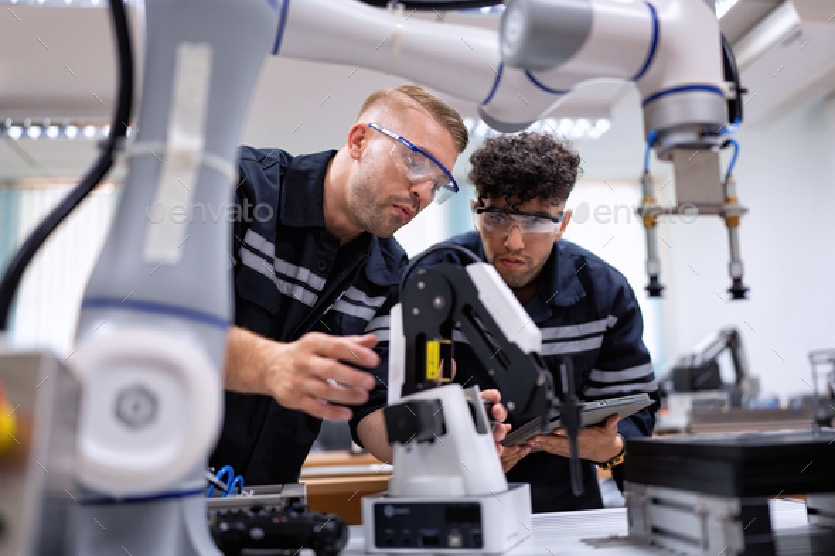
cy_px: 278
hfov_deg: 54.4
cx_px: 418
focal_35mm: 35
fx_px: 812
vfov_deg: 37.8
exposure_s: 1/1000
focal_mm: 35
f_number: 1.4
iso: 1000
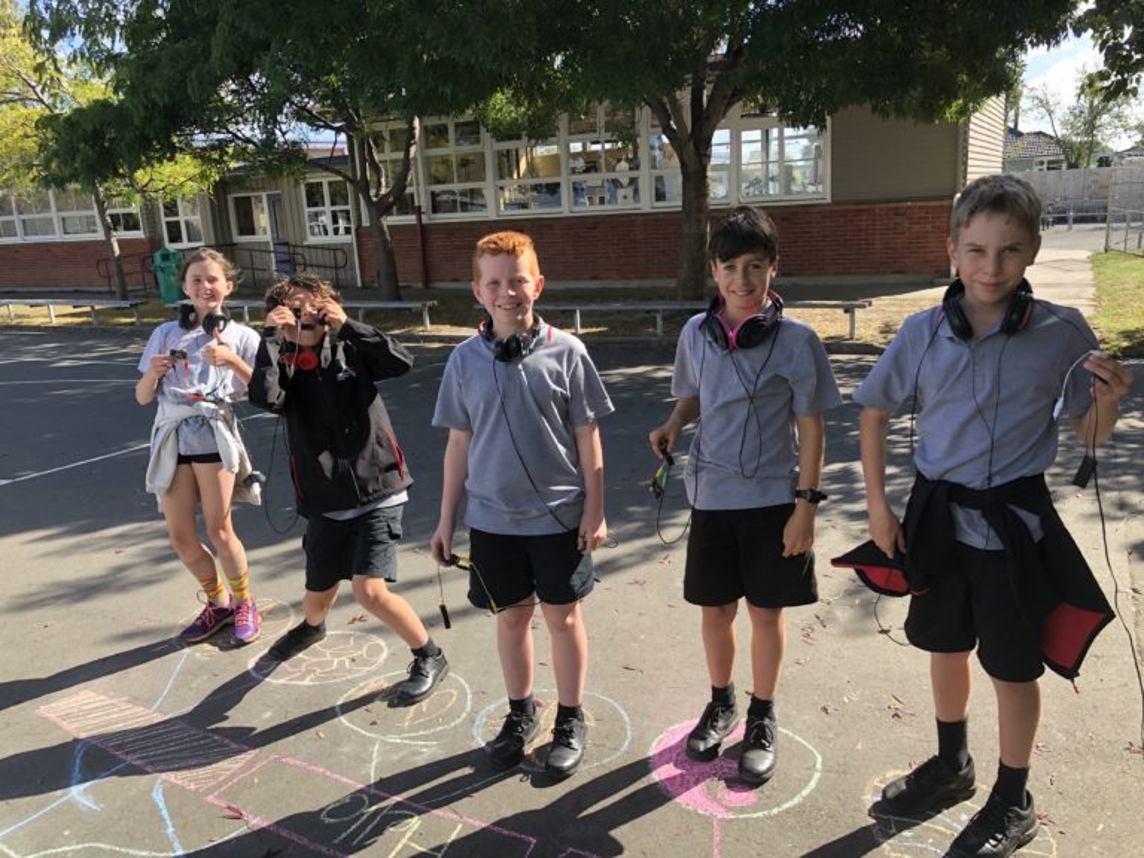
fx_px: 925
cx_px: 572
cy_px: 429
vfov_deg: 49.7
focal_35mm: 28
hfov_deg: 63.4
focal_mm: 4
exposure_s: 1/358
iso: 20
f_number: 1.8
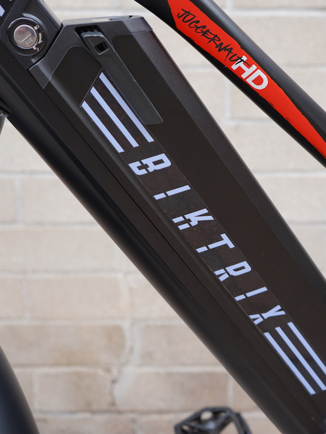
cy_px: 216
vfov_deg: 38.2
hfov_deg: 28.7
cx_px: 241
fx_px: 628
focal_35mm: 50
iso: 125
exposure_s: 1/160
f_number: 4
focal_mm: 34
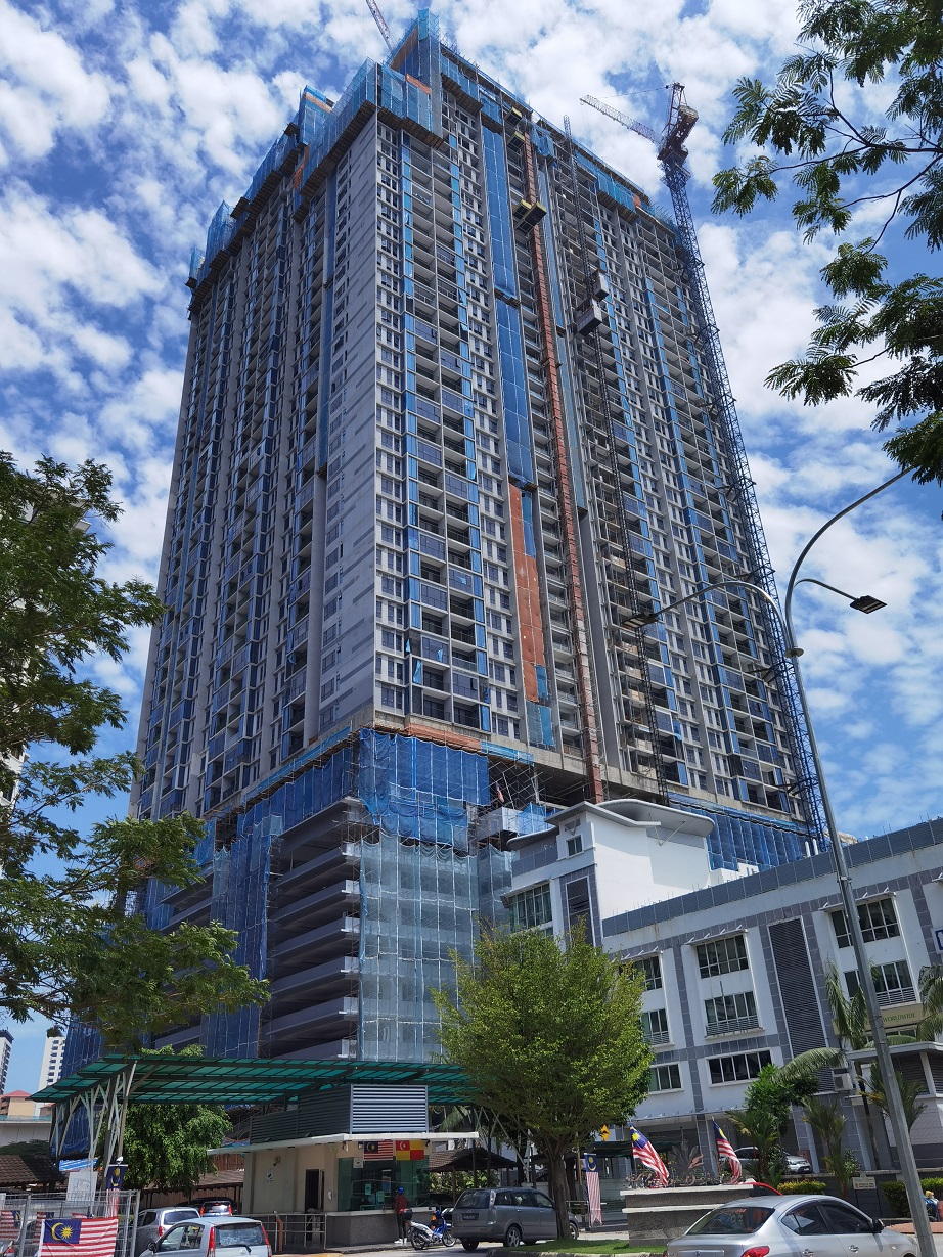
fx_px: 981
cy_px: 628
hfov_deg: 51.4
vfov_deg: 65.3
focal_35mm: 27
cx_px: 472
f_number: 1.9
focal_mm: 6.71
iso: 50
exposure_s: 1/6993
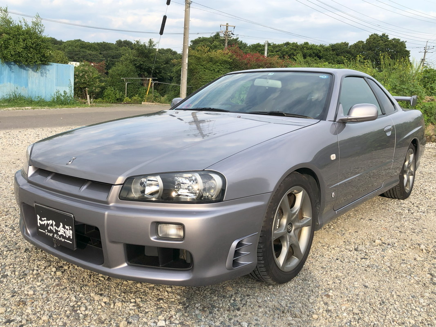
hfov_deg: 55.4
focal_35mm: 33
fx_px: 416
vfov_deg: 42.9
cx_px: 218
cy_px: 164
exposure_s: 1/774
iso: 20
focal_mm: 3.99
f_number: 1.8
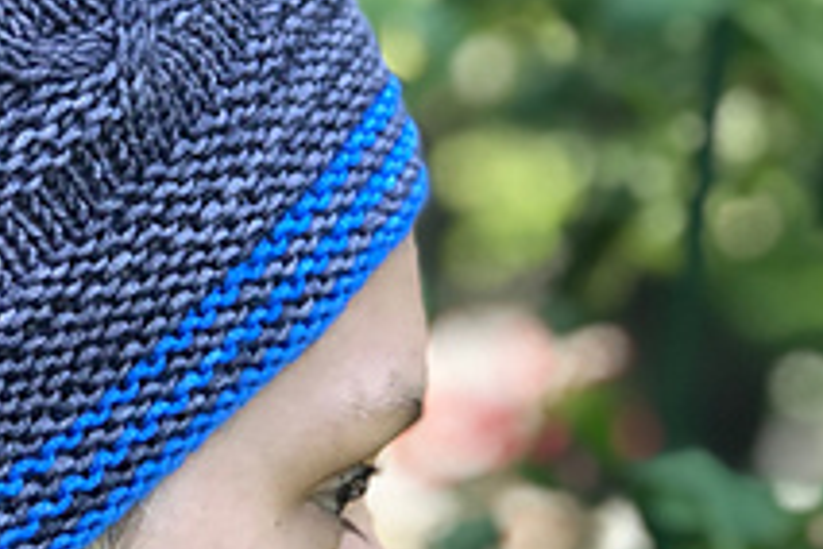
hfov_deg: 11.4
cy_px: 135
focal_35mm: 178
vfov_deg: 7.7
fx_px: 4069
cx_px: -35
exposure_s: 1/60
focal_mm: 6.6
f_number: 2.8
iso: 50
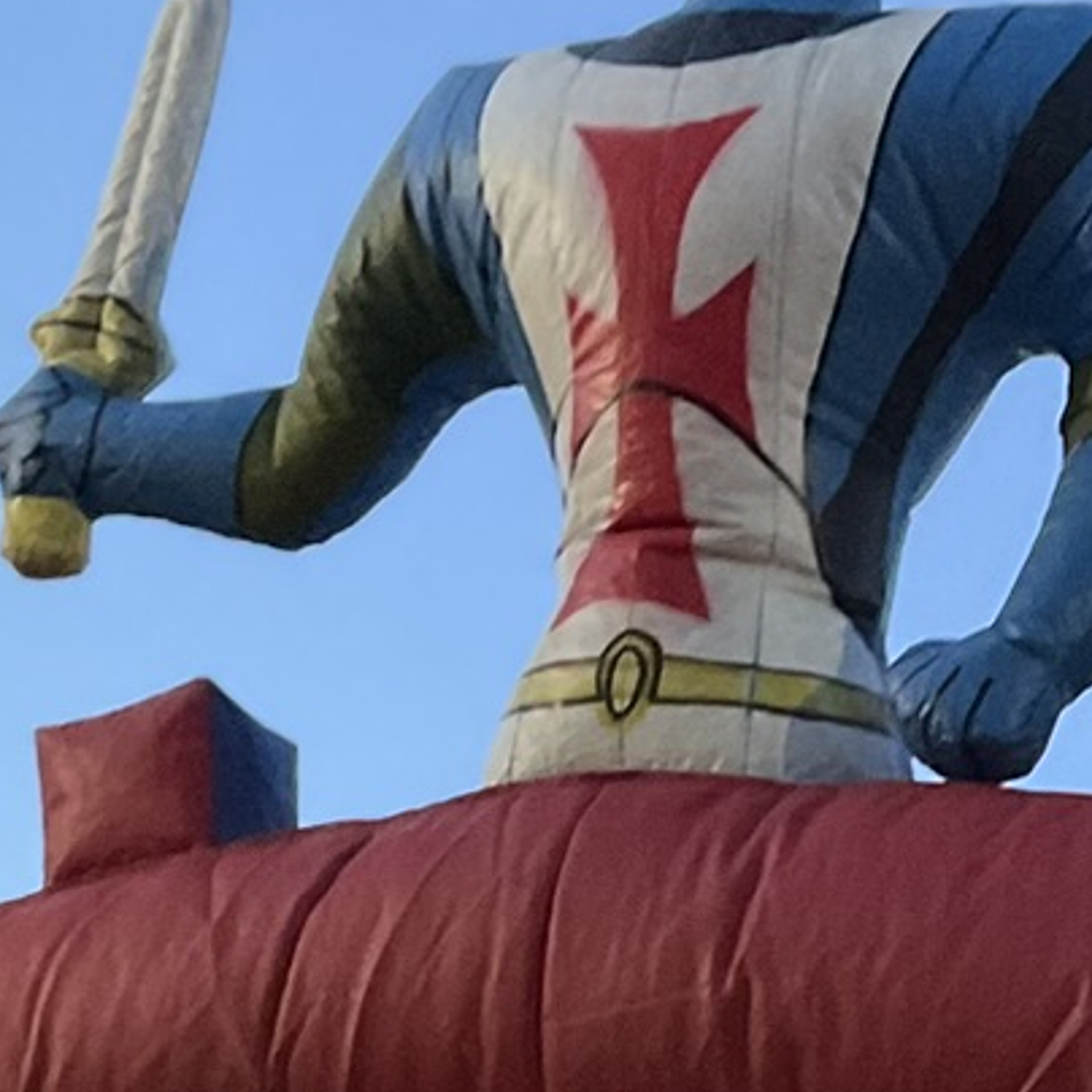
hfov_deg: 13.3
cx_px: 968
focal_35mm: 130
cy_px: 1565
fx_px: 4640
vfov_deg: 12.8
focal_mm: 3
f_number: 1.8
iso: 320
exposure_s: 1/30
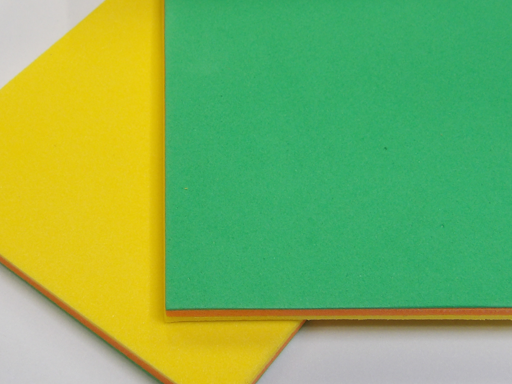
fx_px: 1124
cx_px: 213
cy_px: 143
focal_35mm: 76
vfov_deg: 19.3
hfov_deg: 25.6
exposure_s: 1/40
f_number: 3.7
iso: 178
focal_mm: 7
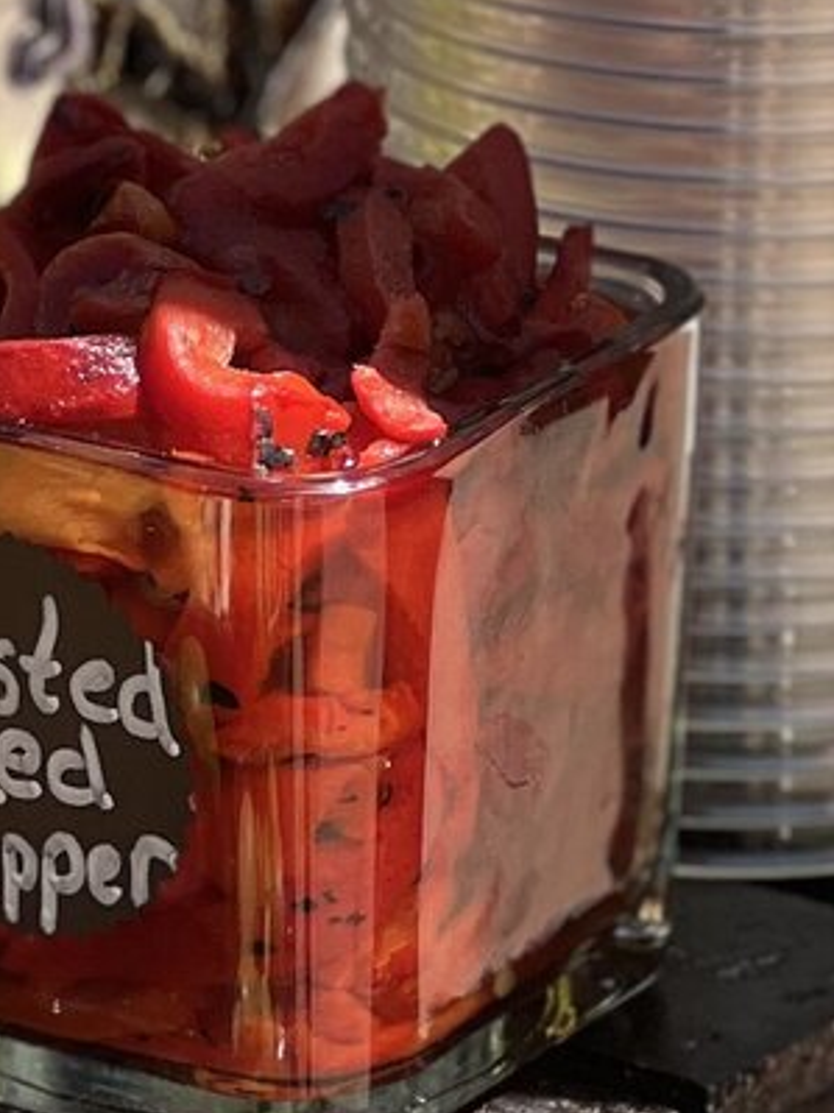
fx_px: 9932
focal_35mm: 309
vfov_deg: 6.4
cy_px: 368
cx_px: -301
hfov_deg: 4.8
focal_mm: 9
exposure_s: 1/388
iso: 32
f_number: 2.8
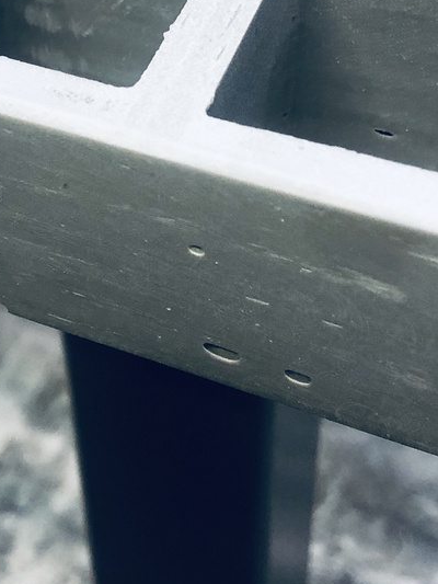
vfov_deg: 23.0
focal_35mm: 84
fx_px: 1417
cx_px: 168
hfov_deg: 17.6
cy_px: 142
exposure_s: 1/30
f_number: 1.8
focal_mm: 3.99
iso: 40
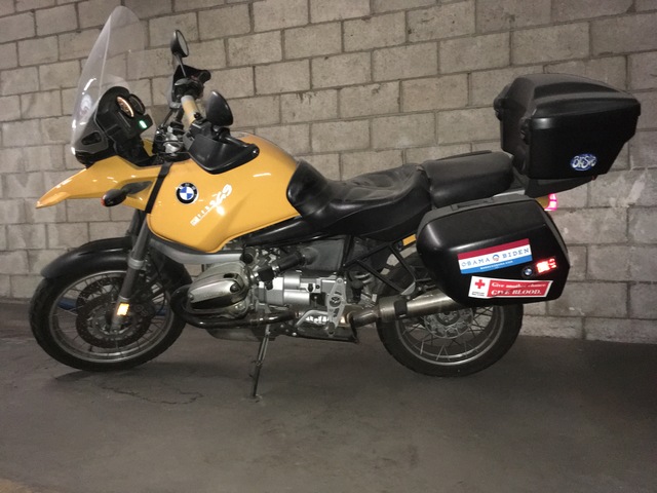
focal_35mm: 29
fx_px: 550
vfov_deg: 48.2
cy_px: 246
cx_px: 328
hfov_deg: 61.7
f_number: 2.2
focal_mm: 4.15
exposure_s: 1/16
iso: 400
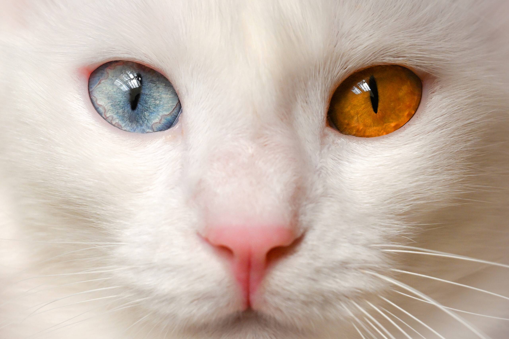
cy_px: 170
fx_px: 1484
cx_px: 254
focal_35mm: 105
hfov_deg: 19.5
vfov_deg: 13.0
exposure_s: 1/200
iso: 640
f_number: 9
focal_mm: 70
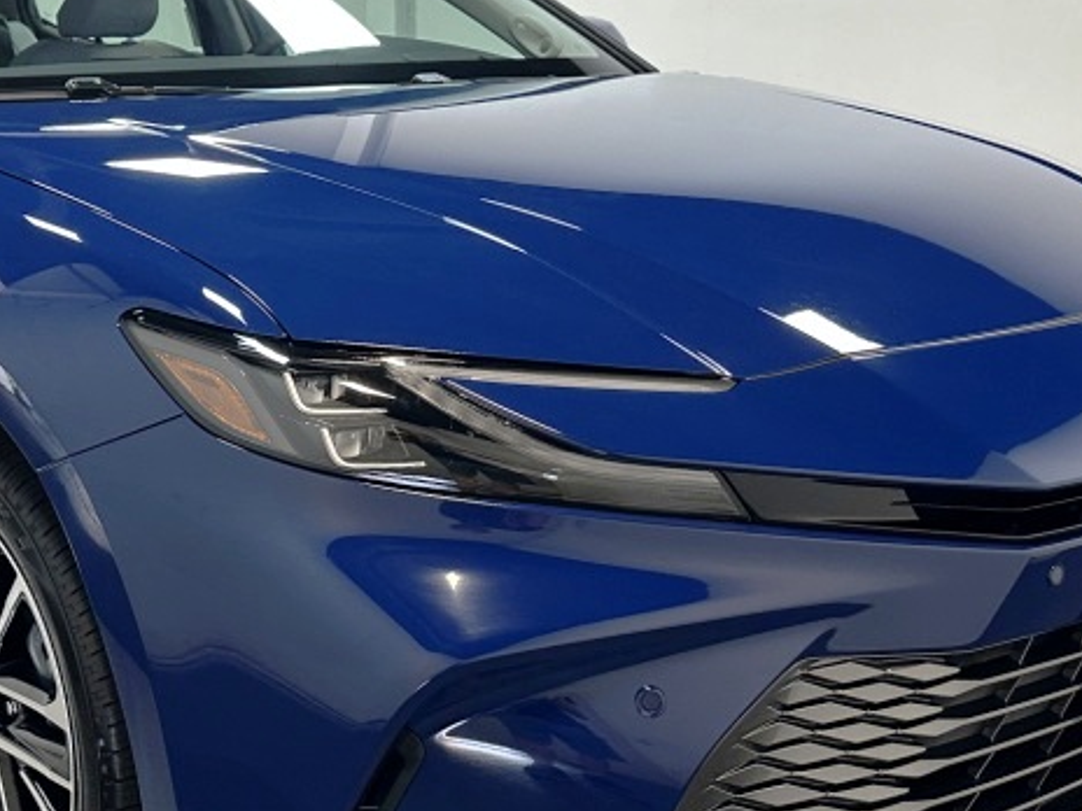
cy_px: 410
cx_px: 371
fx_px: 1657
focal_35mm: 53
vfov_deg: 27.5
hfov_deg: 35.9
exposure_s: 1/60
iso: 320
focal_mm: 6.86
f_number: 1.78
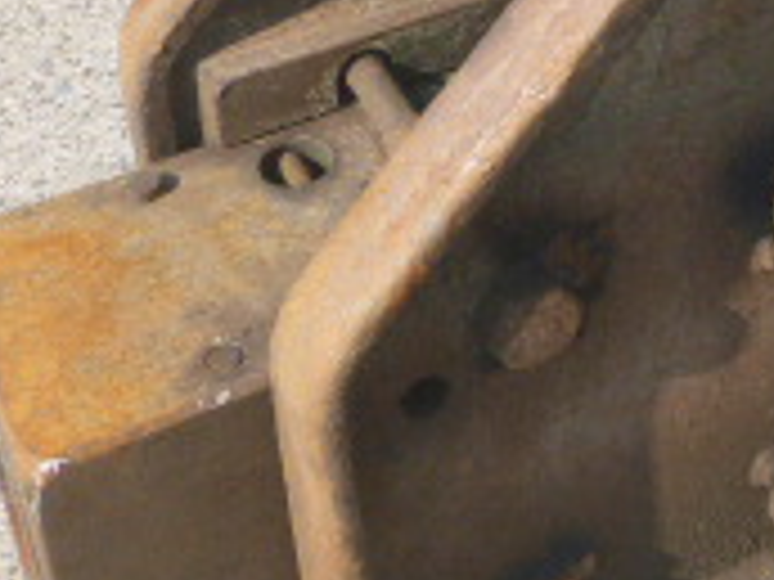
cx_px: 904
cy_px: -274
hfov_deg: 19.9
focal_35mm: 93
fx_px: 2079
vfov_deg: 14.8
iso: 100
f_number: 3.9
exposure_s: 1/250
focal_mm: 4.5
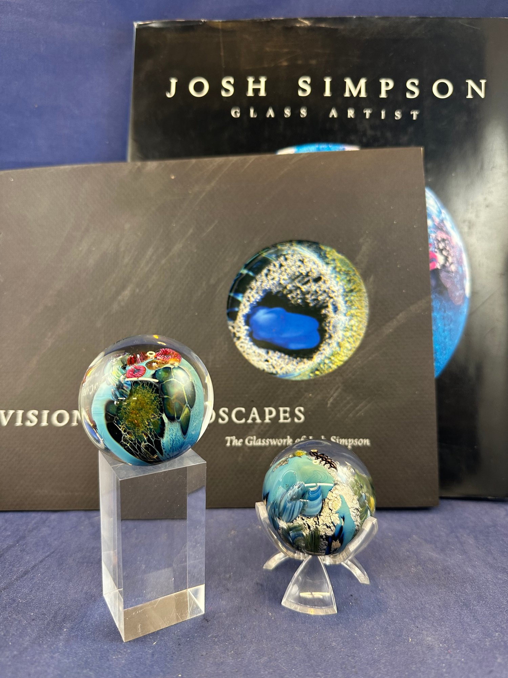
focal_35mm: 24
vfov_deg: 71.6
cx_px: 254
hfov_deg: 56.8
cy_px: 339
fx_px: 470
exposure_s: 1/60
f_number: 1.78
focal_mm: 6.86
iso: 125
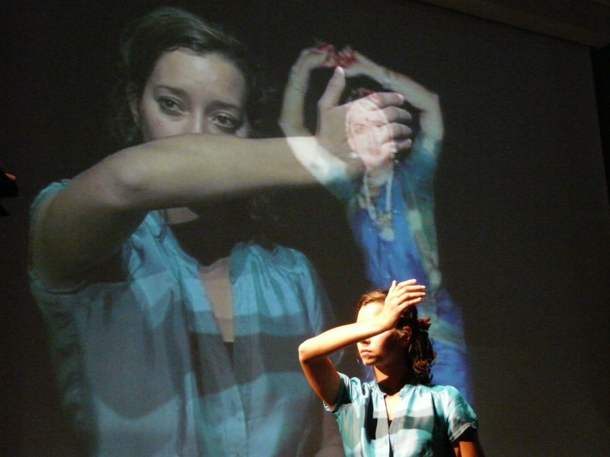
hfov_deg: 28.2
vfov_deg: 21.3
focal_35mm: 69
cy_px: 228
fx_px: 1216
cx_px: 305
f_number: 3.2
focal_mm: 11.4
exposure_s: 1/15
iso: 800
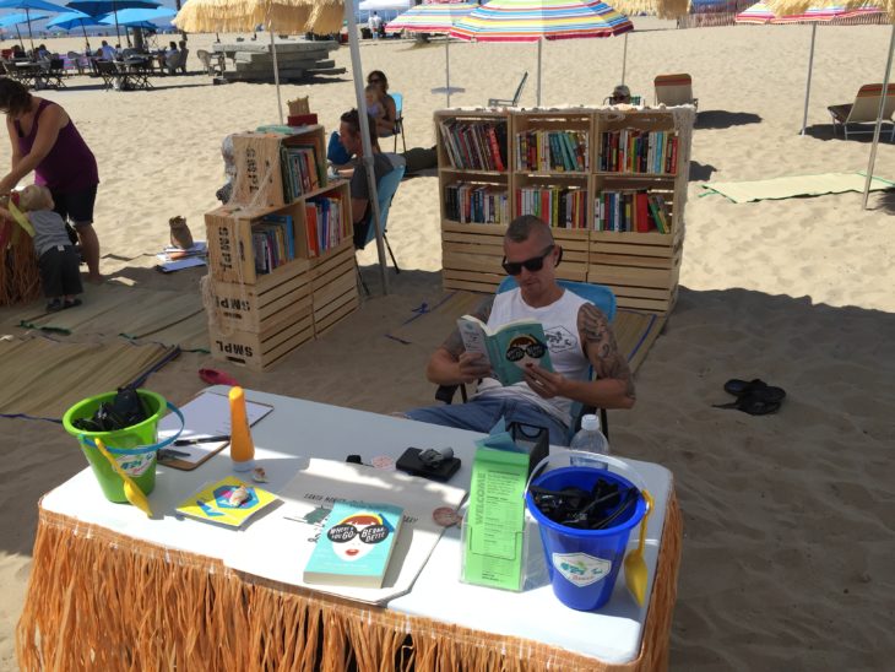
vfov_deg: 48.3
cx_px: 448
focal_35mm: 29
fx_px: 750
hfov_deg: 61.6
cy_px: 336
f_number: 2.2
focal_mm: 4.15
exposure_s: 1/1980
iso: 32
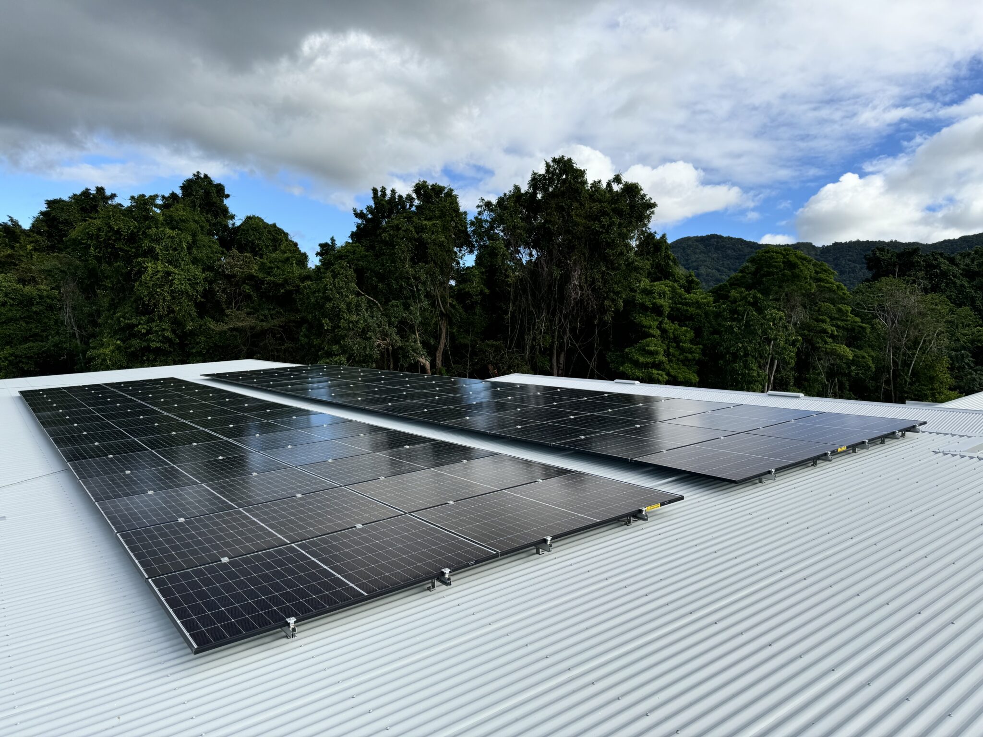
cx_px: 492
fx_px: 682
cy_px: 368
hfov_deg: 71.6
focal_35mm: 24
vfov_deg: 56.8
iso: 80
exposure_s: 1/3597
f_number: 1.78
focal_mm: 6.76
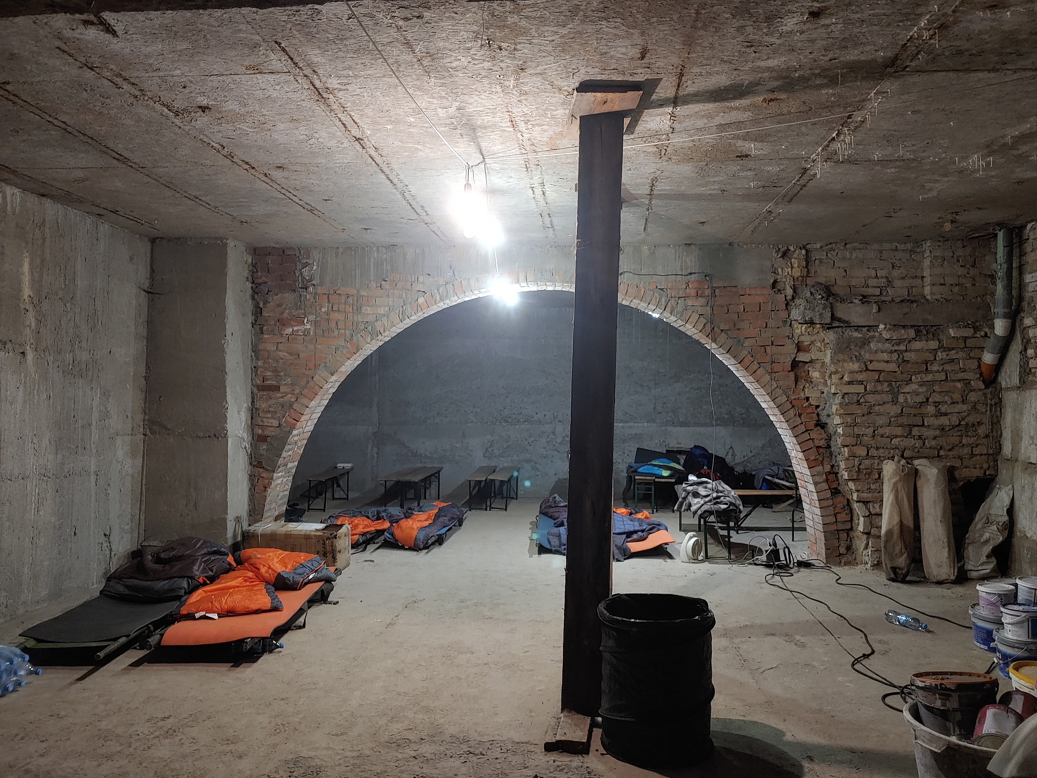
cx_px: 518
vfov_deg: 54.9
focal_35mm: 25
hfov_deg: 69.4
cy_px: 389
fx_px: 749
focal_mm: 4.23
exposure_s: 1/17
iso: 250
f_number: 1.5
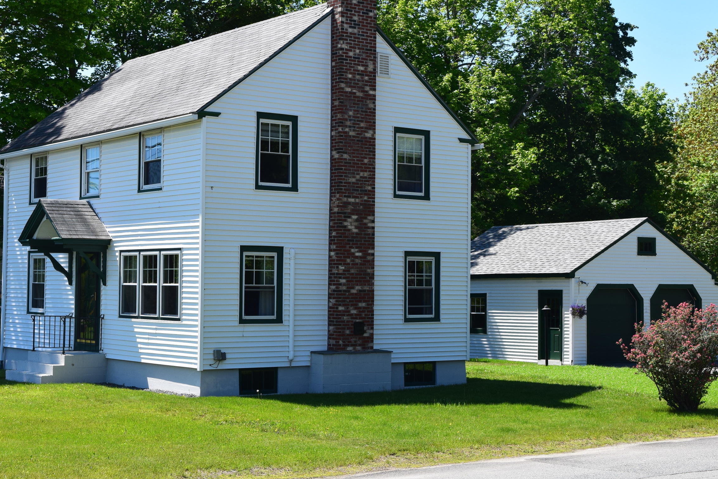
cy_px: 238
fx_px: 1256
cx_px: 343
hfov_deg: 31.9
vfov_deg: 21.6
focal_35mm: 63
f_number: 11
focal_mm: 32
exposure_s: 1/500
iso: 360
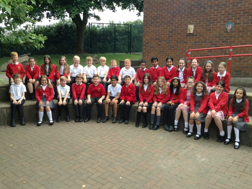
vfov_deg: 41.8
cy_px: 93
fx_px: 248
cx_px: 125
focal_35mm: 34
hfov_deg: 54.0
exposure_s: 1/177
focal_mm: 3.3
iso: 25
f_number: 2.4
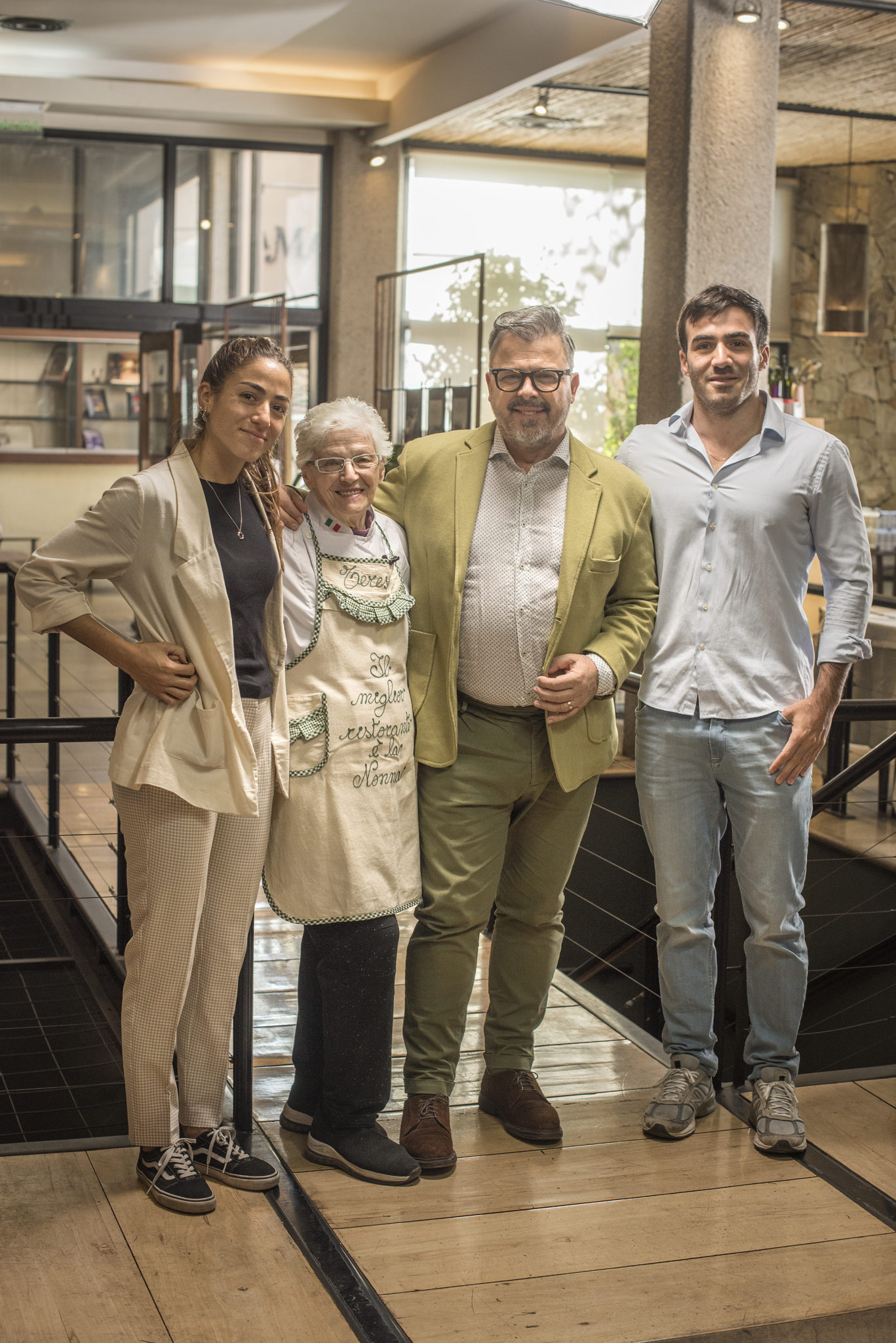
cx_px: 448
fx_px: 1865
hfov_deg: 27.0
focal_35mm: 50
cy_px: 672
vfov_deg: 39.6
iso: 500
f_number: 4
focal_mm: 50
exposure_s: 1/100
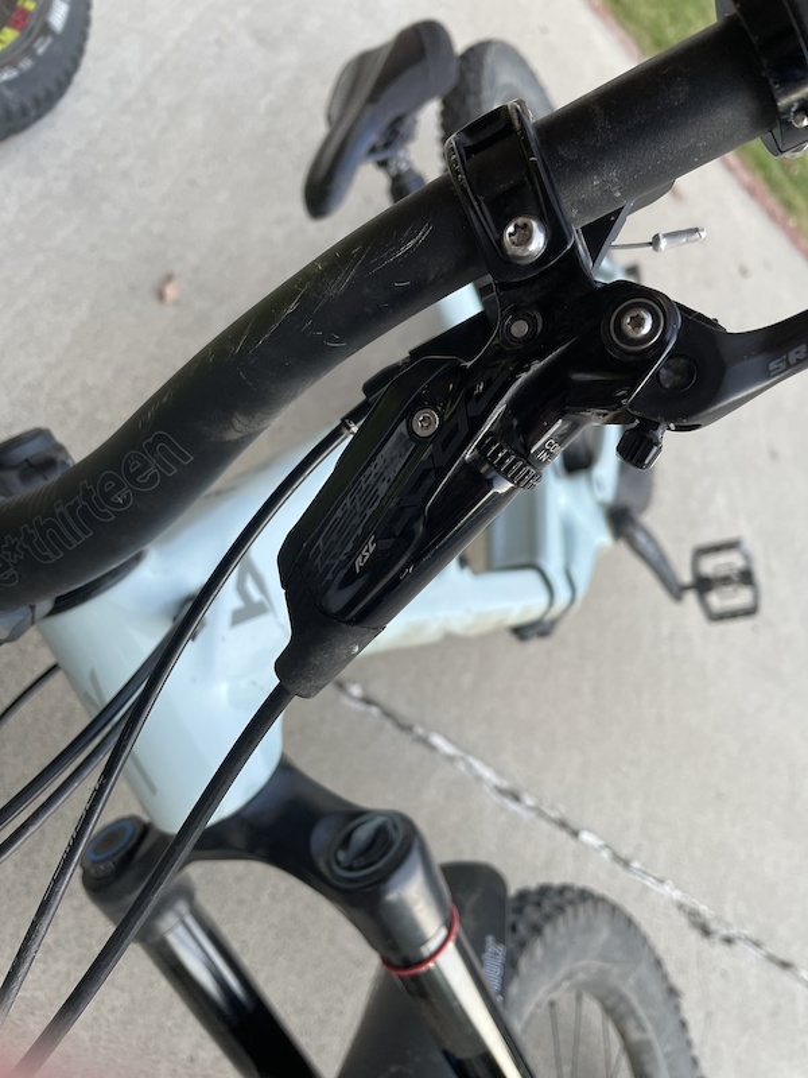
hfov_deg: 53.1
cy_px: 539
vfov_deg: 67.3
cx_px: 404
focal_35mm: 26
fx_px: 809
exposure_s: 1/121
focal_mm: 4.2
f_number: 1.6
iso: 64
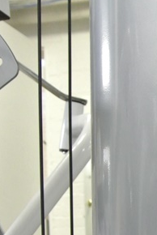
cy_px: 323
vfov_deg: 18.6
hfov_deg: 13.0
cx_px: 239
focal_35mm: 100
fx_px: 653
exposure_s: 1/30
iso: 1400
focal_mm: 11
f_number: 3.5
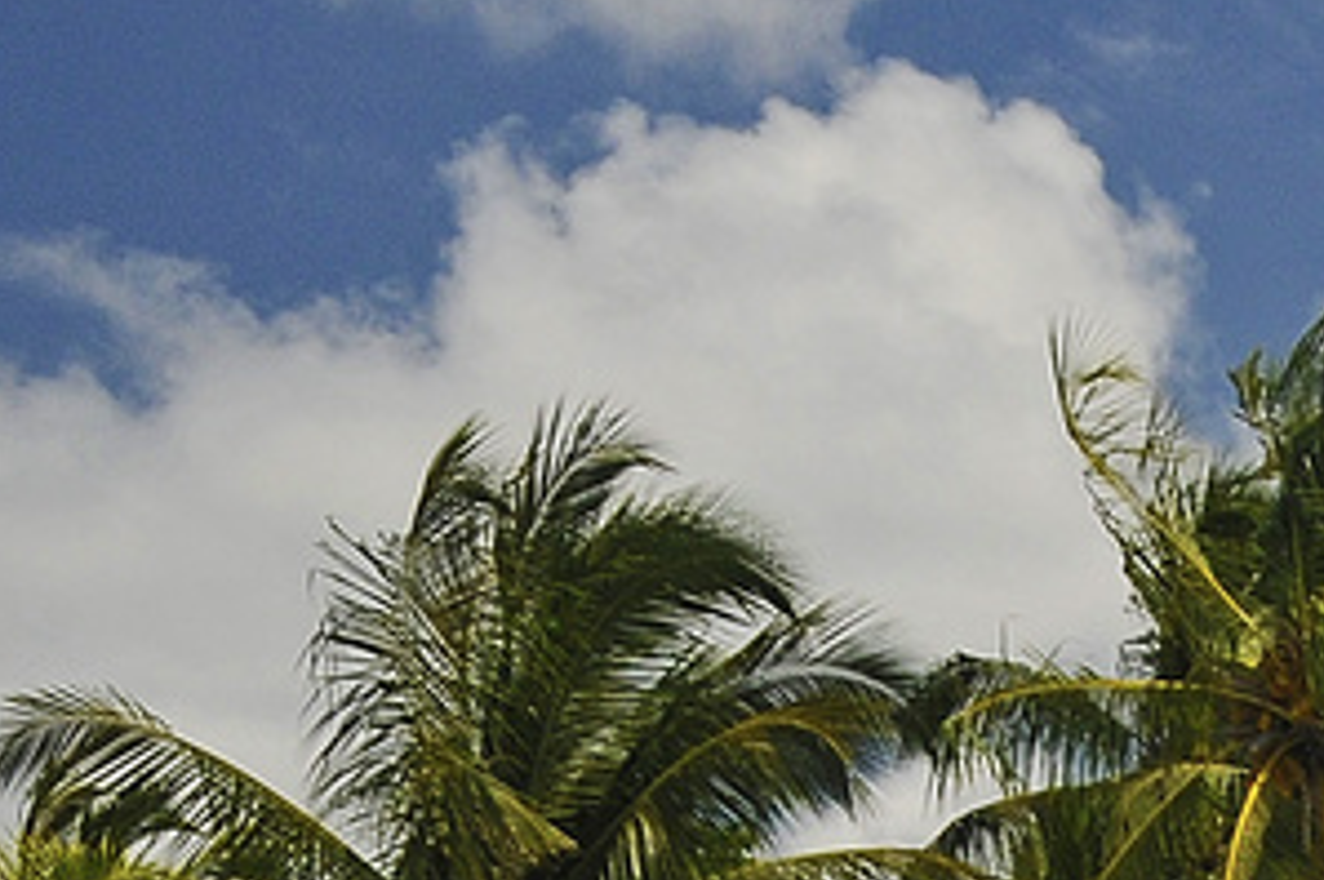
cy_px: 2093
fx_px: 4813
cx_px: 2808
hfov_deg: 13.1
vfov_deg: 9.4
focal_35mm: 131
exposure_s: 1/400
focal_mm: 16
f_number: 6.3
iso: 200
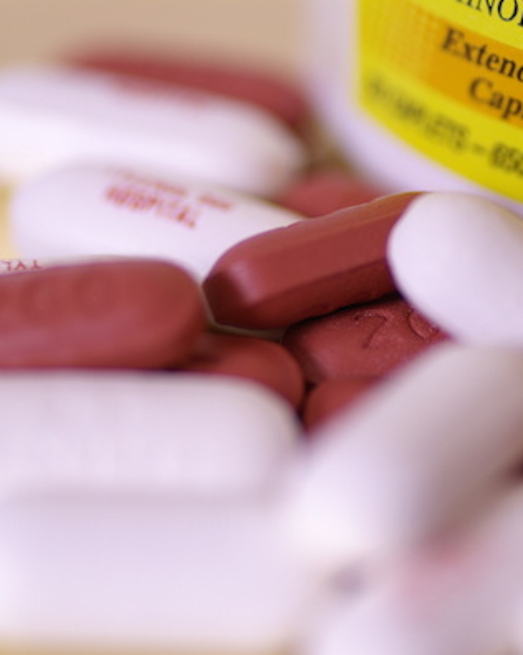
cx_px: 376
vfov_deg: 10.1
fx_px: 3721
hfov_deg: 8.0
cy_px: 328
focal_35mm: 192
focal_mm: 90
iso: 100
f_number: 3.5
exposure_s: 1/60
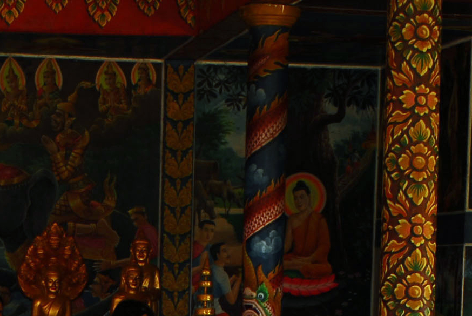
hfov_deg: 11.0
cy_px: 609
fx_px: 2441
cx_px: 119
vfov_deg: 7.2
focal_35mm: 186
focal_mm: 28
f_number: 2.8
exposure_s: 1/80
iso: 100
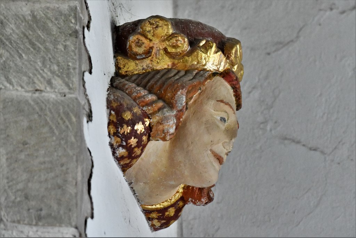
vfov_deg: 6.9
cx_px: 178
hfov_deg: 10.3
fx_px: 1978
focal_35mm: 200
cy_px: 119
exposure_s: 1/200
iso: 8000
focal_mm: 200
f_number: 5.6
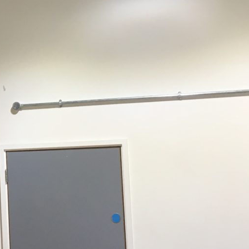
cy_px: 107
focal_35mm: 103
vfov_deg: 16.9
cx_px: -93
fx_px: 838
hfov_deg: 15.9
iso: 40
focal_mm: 4.15
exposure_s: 1/33
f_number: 2.2
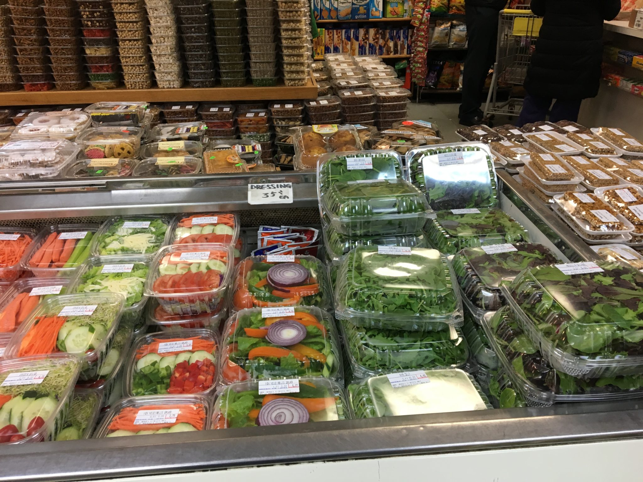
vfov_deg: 48.2
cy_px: 241
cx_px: 322
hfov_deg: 61.7
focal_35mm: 29
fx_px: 539
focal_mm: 4.15
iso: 40
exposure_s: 1/30
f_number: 2.2
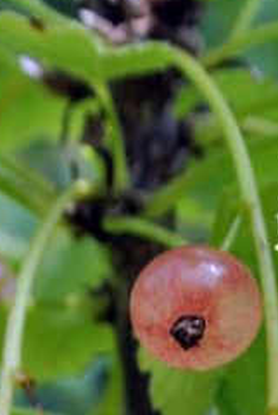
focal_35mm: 179
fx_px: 2064
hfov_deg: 7.7
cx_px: 235
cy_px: 859
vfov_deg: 10.4
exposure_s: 1/160
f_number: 5.6
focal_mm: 15.7
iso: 100
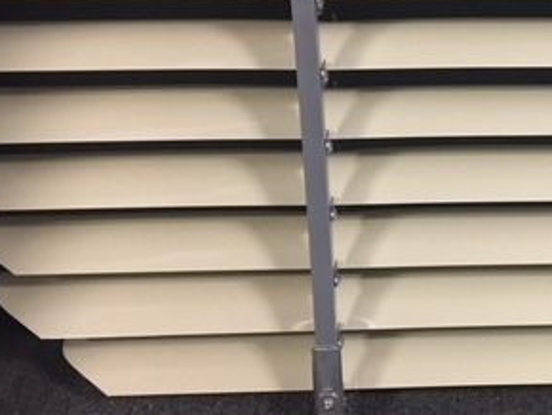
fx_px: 1021
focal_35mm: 64
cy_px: 143
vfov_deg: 22.9
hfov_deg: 28.3
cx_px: 558
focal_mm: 4.15
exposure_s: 1/20
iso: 200
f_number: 2.2
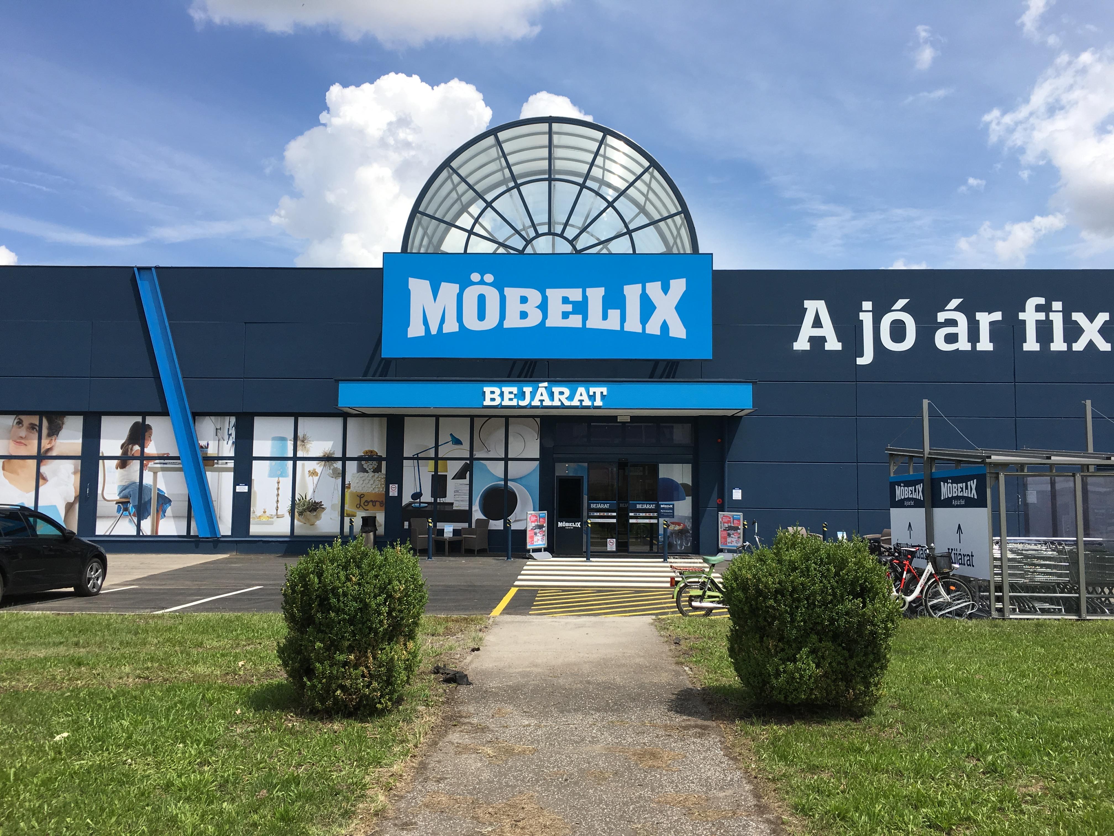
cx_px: 557
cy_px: 418
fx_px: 933
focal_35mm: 29
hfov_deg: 61.7
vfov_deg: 48.2
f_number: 2.2
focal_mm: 4.15
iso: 25
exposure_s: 1/1709
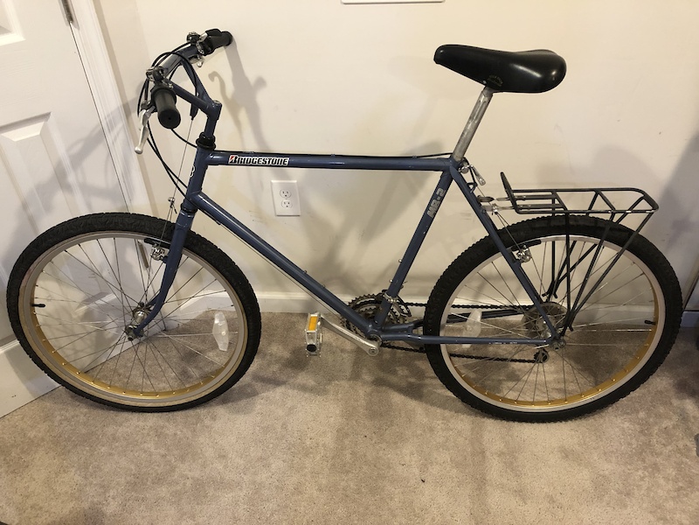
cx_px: 350
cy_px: 262
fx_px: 565
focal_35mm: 28
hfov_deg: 63.4
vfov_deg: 49.7
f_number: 1.8
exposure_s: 1/15
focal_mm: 3.99
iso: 80
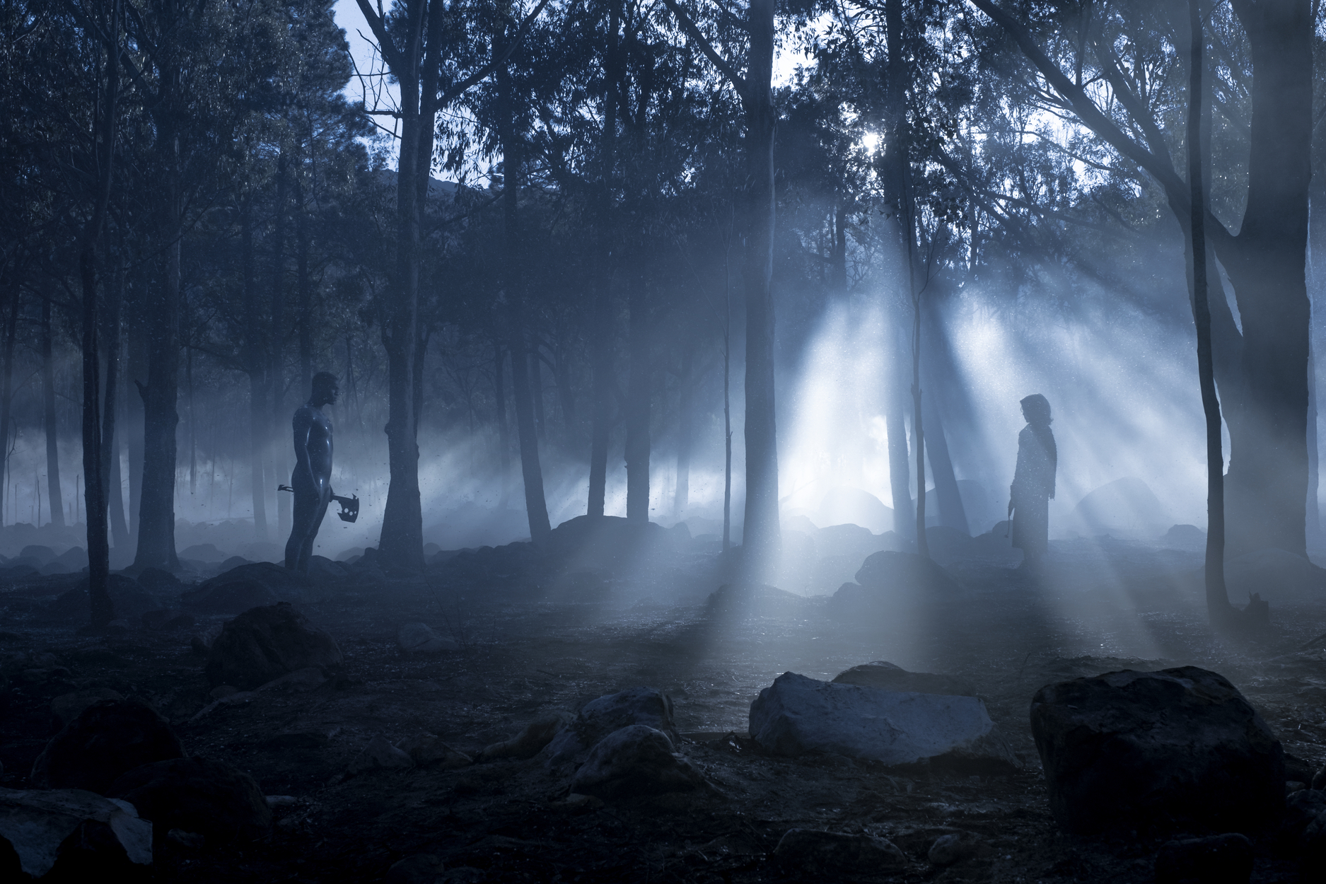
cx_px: 654
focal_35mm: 43
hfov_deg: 45.4
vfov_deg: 31.2
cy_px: 446
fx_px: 1584
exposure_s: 1/640
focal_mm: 28.3
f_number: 7.1
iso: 200
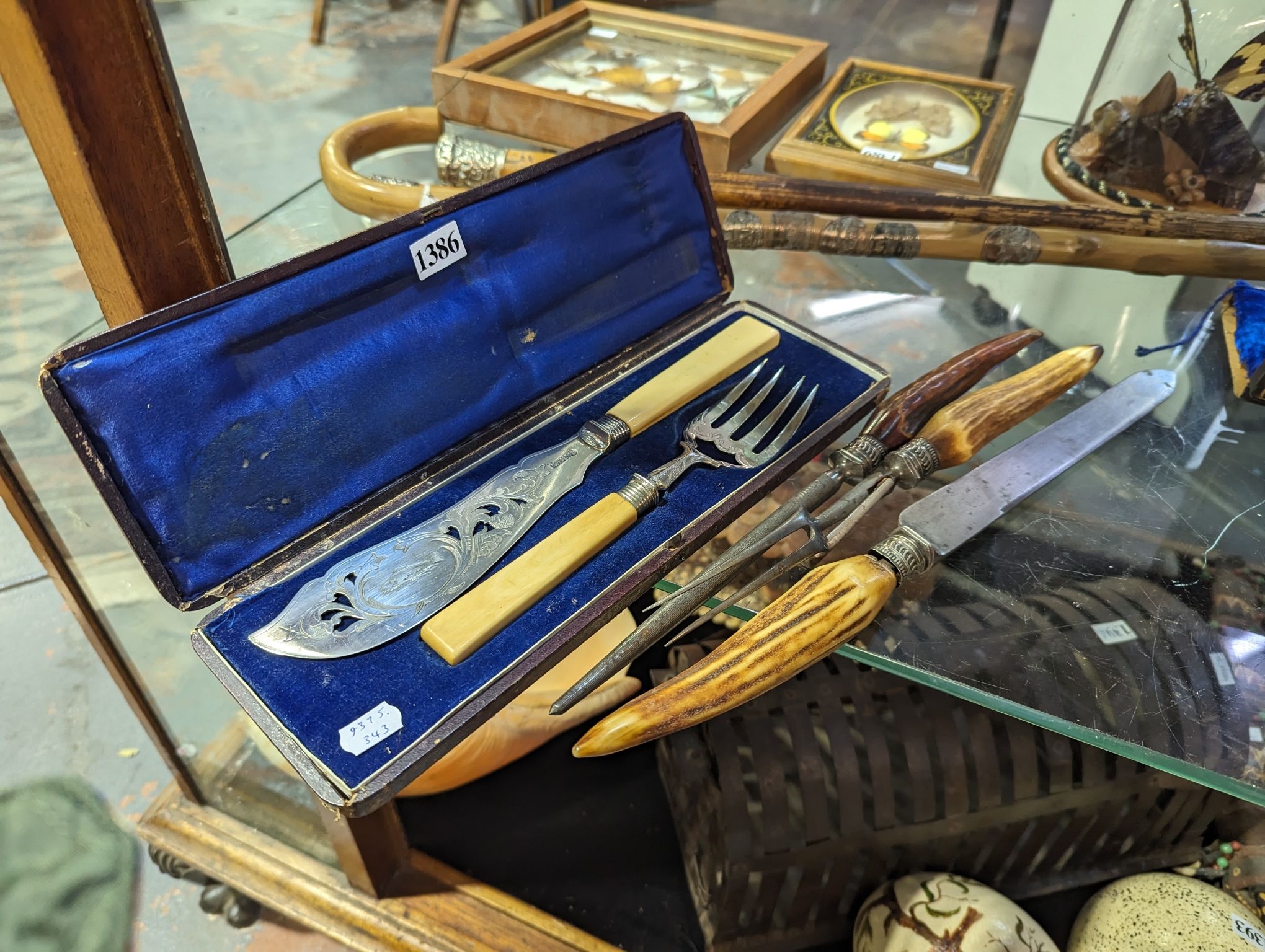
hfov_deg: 71.5
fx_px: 878
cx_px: 632
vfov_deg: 56.9
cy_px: 476
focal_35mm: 24
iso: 175
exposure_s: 1/100
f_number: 1.85
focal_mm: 6.81
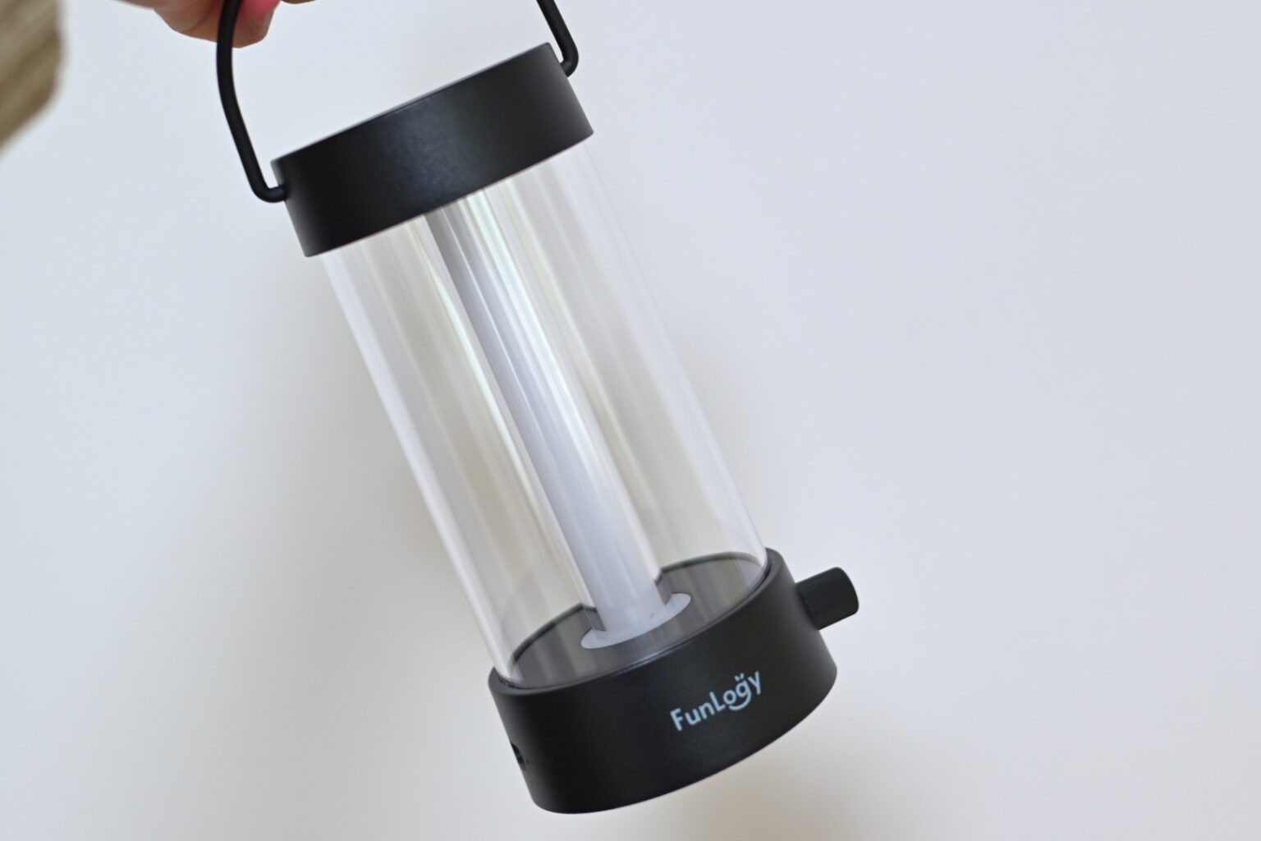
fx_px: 2102
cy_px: 420
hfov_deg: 33.4
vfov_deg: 22.6
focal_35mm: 60
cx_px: 630
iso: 560
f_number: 2.8
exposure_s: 1/60
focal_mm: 40
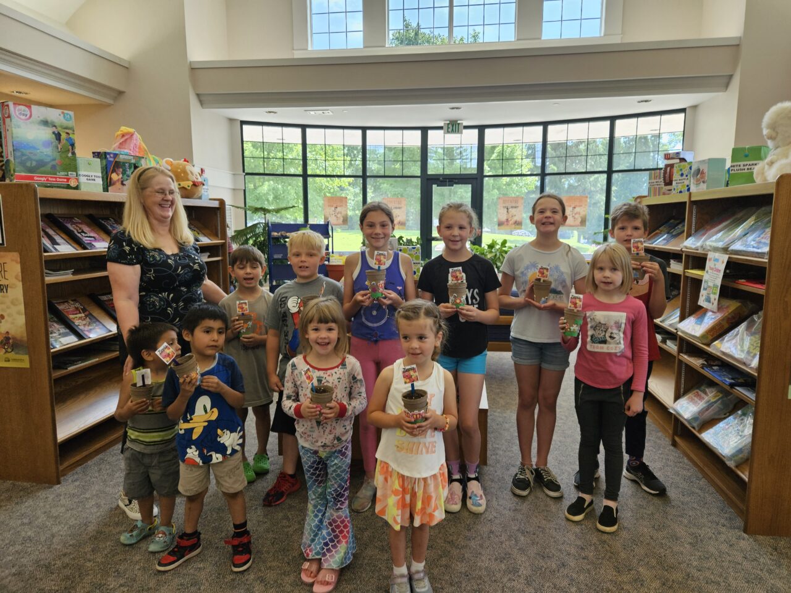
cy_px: 296
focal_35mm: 23
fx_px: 526
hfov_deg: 73.9
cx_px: 396
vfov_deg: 58.9
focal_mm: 5.4
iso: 80
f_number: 1.8
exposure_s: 1/180
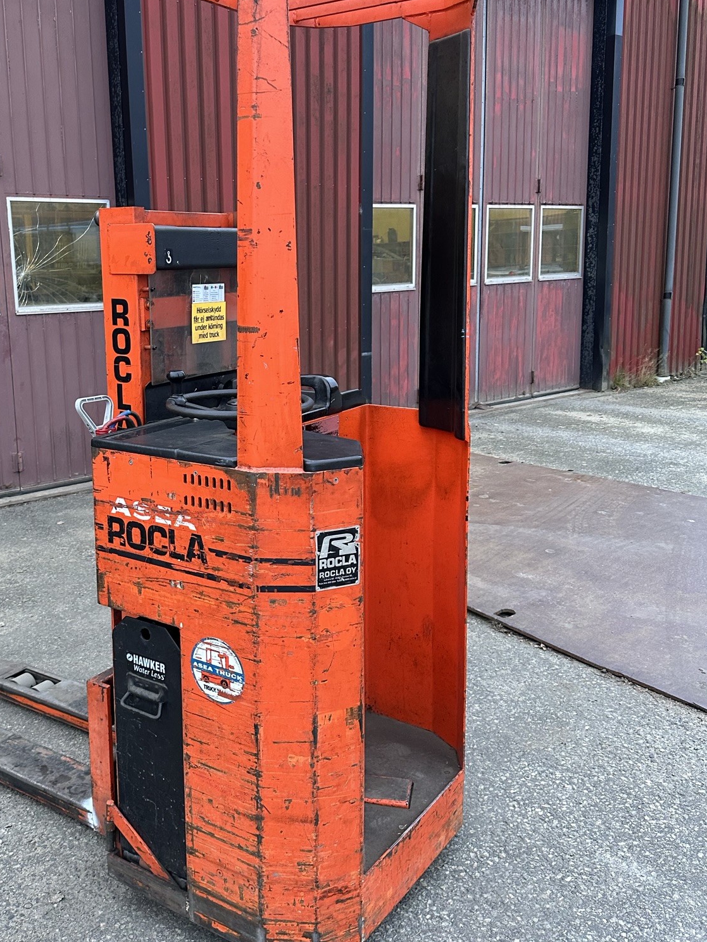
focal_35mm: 33
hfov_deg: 42.3
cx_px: 229
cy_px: 426
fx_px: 899
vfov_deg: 55.3
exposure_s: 1/50
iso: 250
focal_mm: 6.86
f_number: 1.78
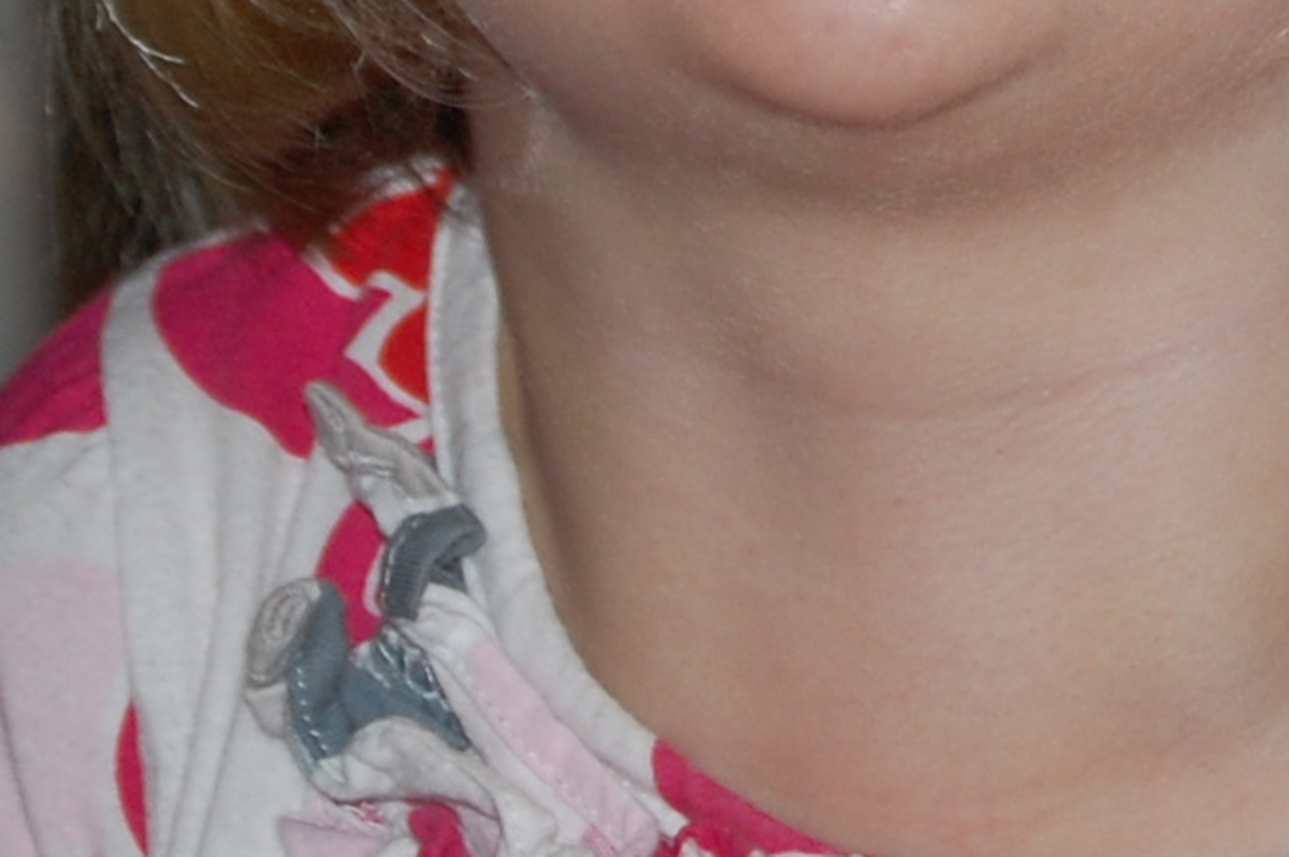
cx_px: 2100
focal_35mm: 380
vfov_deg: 3.6
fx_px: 13603
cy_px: -458
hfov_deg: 5.4
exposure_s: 1/60
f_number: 4
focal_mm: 55
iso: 400
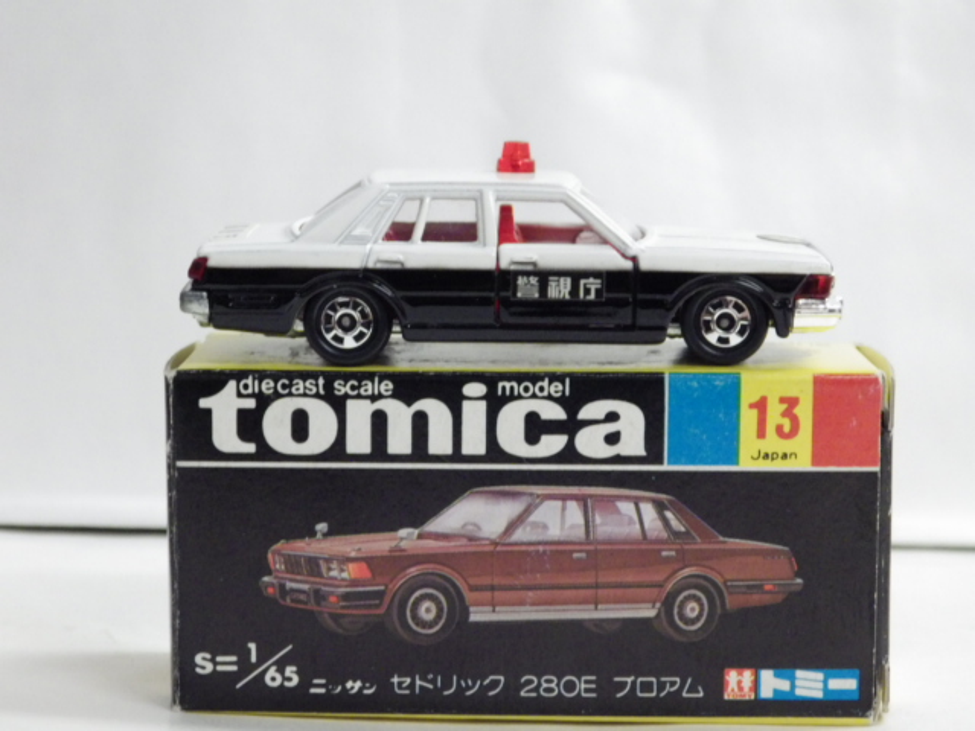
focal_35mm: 87
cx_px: 488
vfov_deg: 17.0
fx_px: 2450
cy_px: 366
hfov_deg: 22.5
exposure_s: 1/45
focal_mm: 15.6
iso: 800
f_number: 4.4
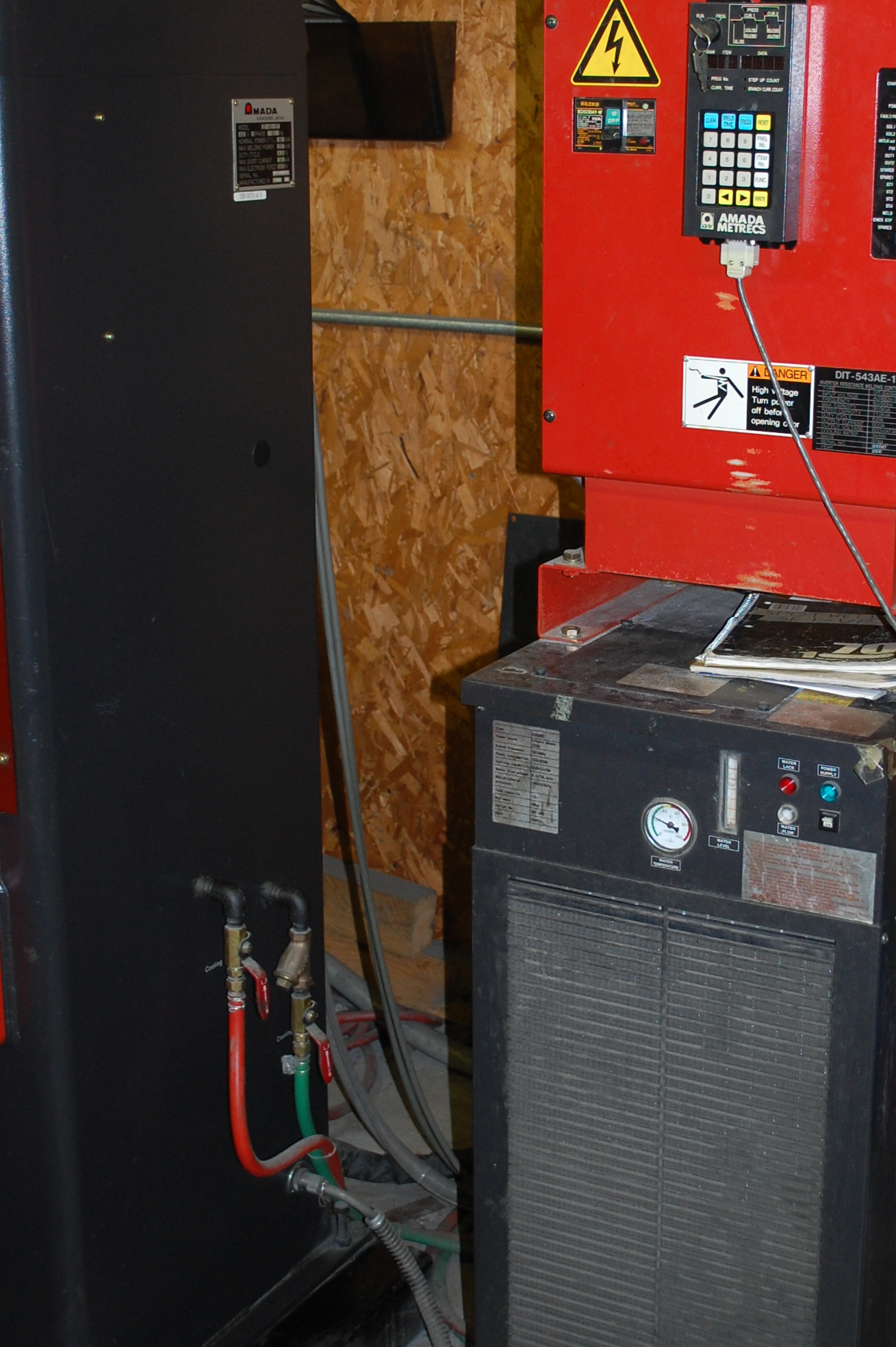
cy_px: 575
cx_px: 627
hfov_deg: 24.4
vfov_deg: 36.2
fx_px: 2057
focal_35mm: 55
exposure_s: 1/60
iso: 400
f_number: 4.2
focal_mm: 24
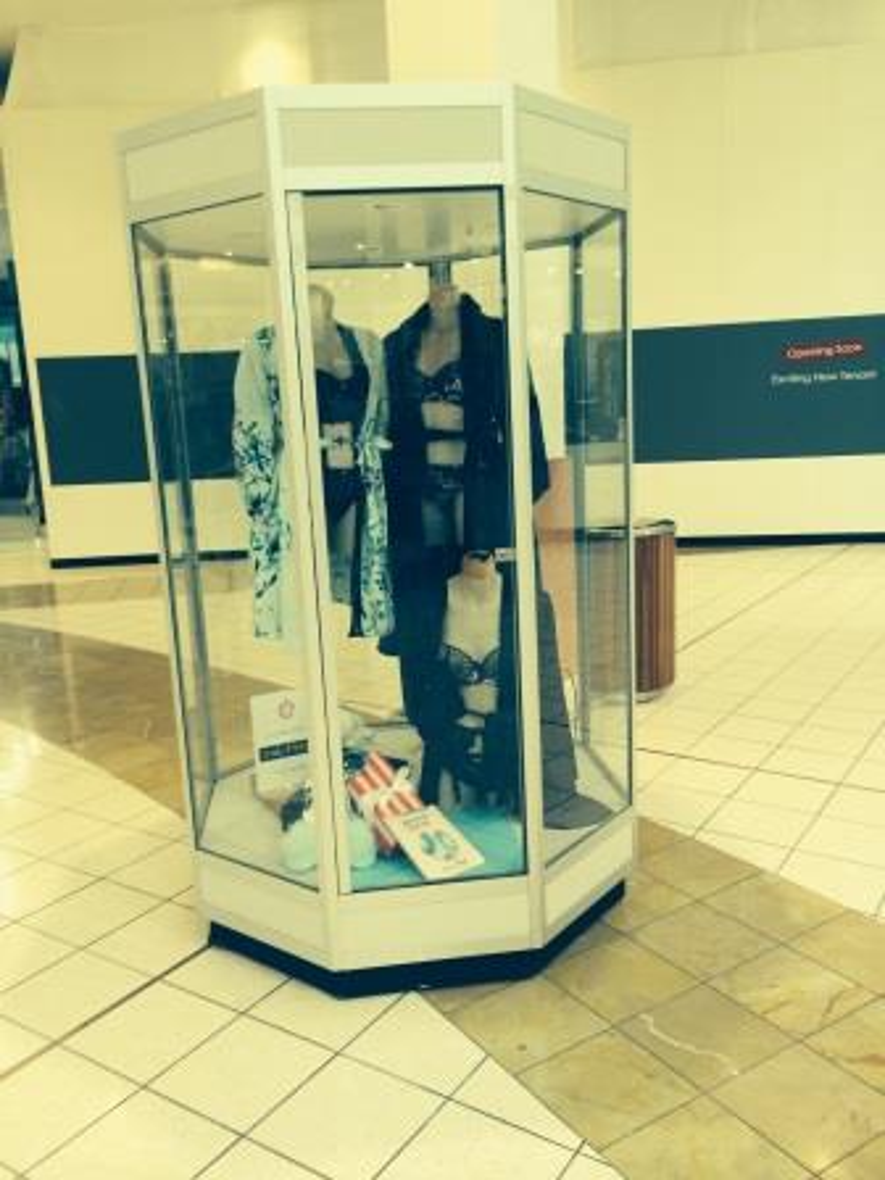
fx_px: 1023
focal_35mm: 30
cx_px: 442
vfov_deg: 60.0
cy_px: 590
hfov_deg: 46.8
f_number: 2.2
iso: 40
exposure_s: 1/30
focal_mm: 4.12
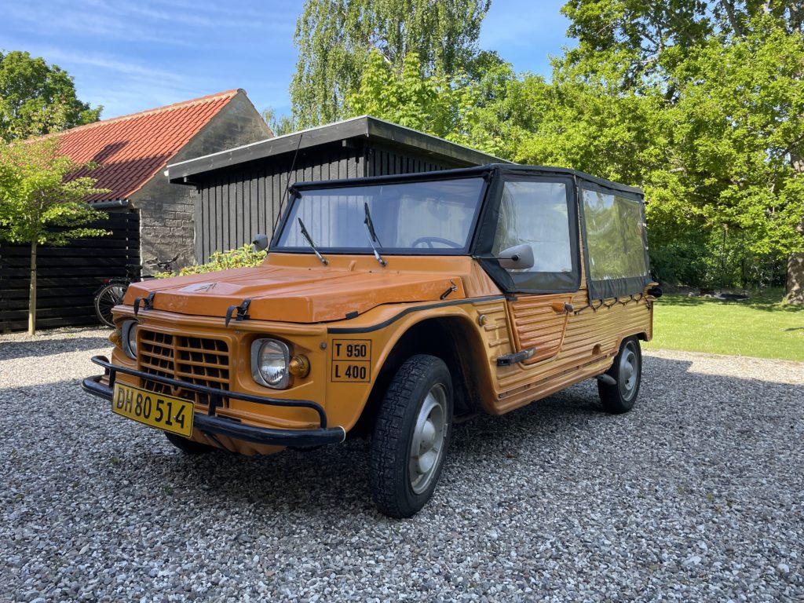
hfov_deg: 67.3
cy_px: 302
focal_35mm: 26
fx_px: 604
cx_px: 402
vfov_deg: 53.1
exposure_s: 1/629
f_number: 1.6
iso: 32
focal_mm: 4.2
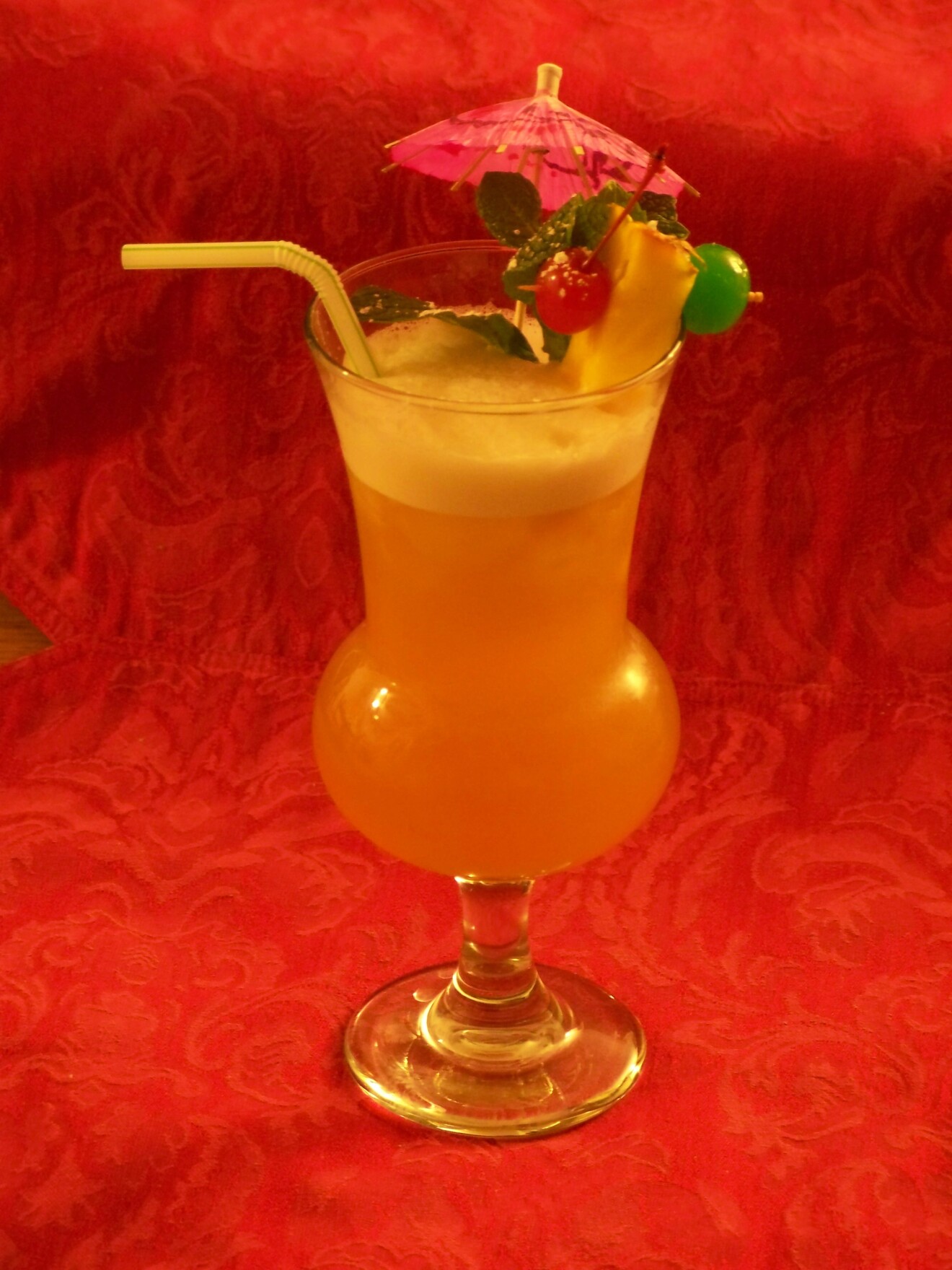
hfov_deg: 9.5
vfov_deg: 12.7
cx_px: 476
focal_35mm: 156
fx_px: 5720
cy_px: 635
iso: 400
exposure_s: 1/2
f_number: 4
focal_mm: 32.9
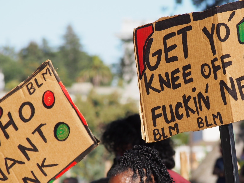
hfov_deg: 4.3
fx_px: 3214
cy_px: 107
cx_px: 189
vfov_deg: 3.3
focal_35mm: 456
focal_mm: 138
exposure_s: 1/500
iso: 200
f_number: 7.1
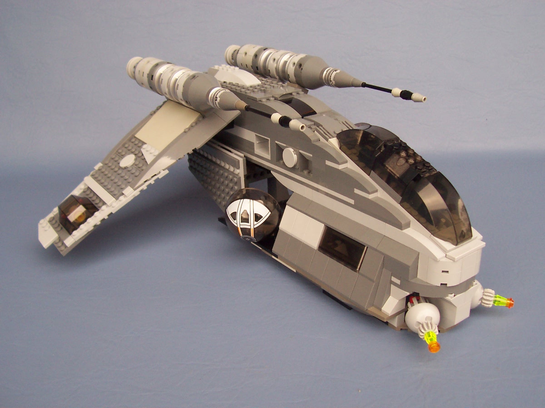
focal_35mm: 37
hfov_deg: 50.1
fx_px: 583
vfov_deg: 38.7
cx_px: 272
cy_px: 204
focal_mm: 5.6
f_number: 2.8
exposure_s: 1/180
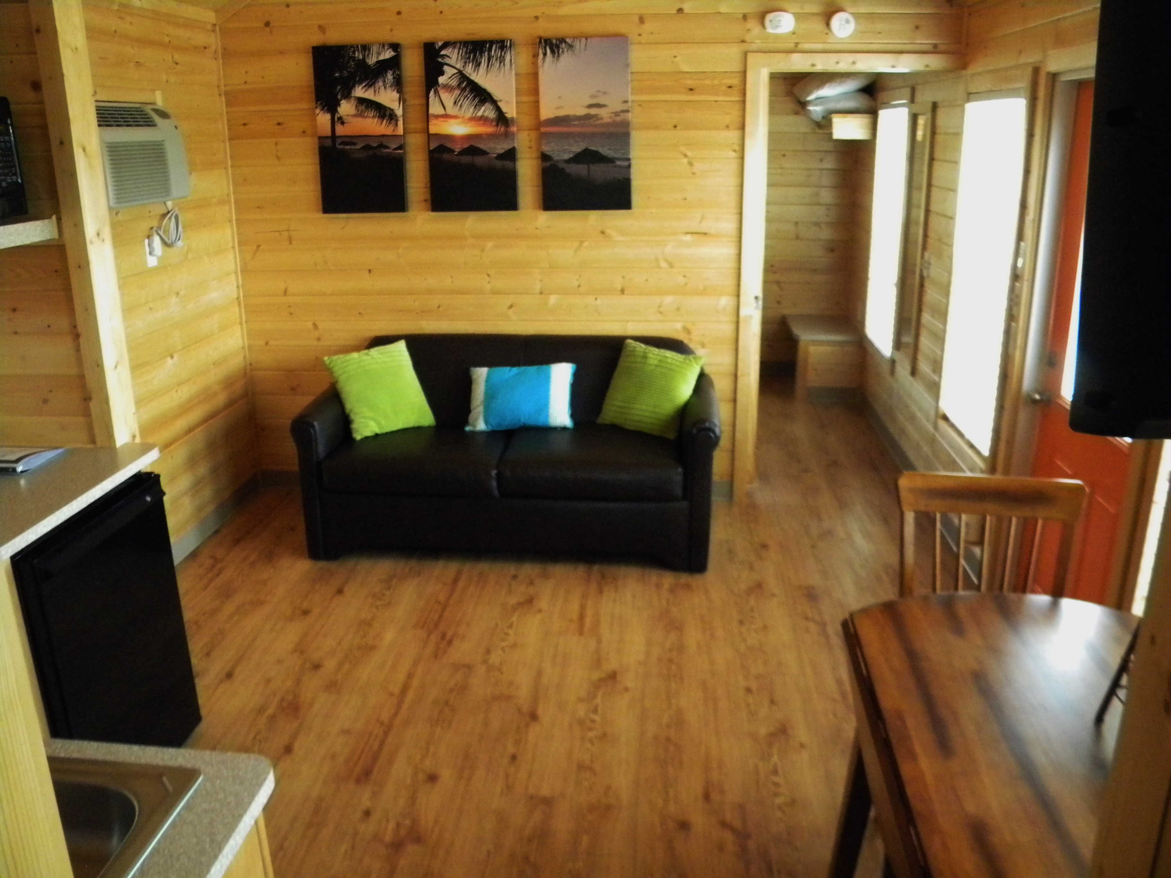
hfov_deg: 63.4
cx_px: 586
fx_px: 947
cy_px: 439
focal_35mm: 28
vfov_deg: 49.7
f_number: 3.5
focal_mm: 5
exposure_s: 1/132
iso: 800
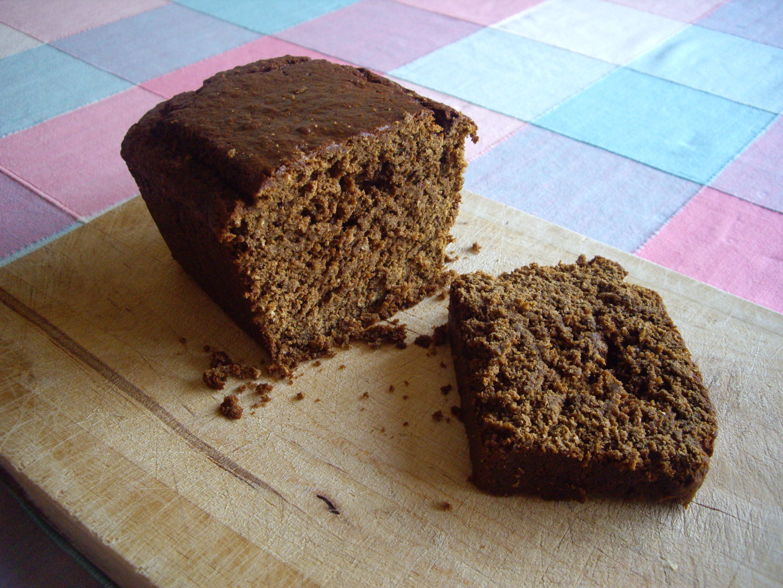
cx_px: 392
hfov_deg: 49.0
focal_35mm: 38
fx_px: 860
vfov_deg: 37.7
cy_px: 294
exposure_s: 1/60
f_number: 2.8
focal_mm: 7.9
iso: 400
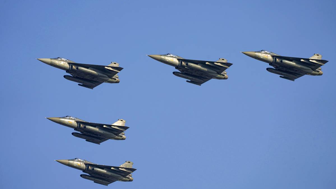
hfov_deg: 5.7
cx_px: 168
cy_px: 102
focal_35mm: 379
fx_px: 3376
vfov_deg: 3.2
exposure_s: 1/640
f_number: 10
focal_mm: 361
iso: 250
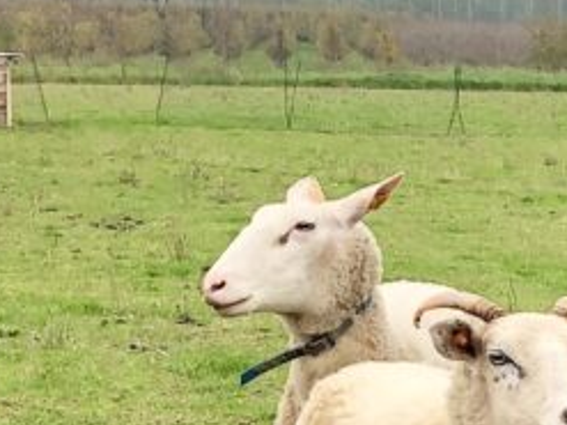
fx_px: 2783
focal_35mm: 170
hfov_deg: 10.9
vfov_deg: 8.6
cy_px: 513
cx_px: 1031
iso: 25
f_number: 1.8
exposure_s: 1/120
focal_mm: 4
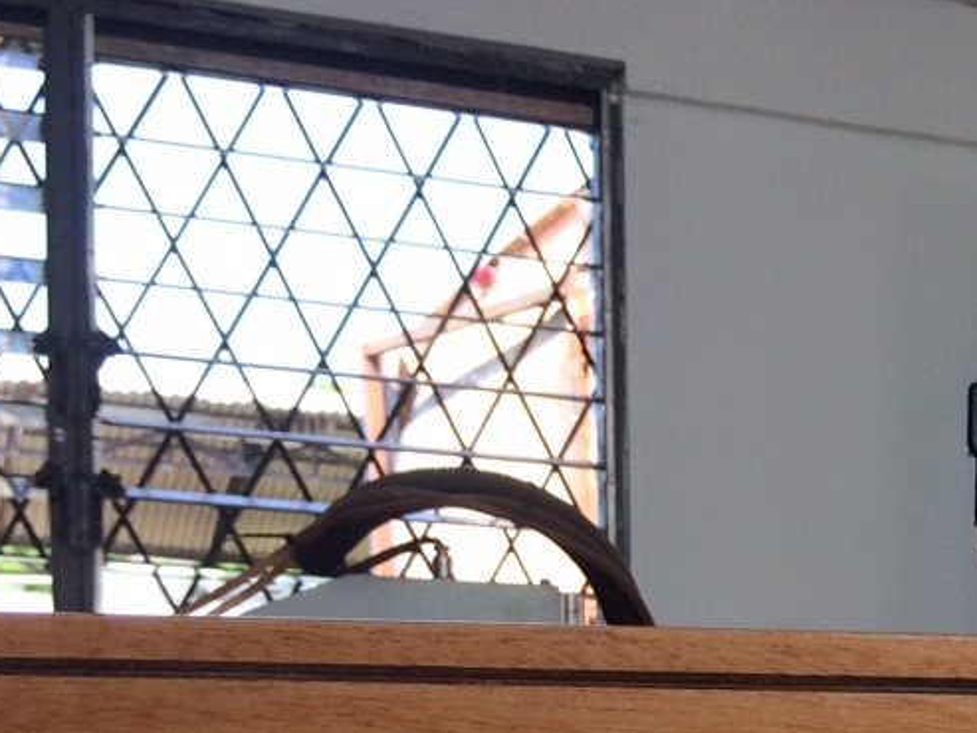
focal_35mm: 96
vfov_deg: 14.3
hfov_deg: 18.5
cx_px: 1399
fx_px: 2710
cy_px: 1131
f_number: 2.2
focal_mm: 4.15
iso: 32
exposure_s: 1/215
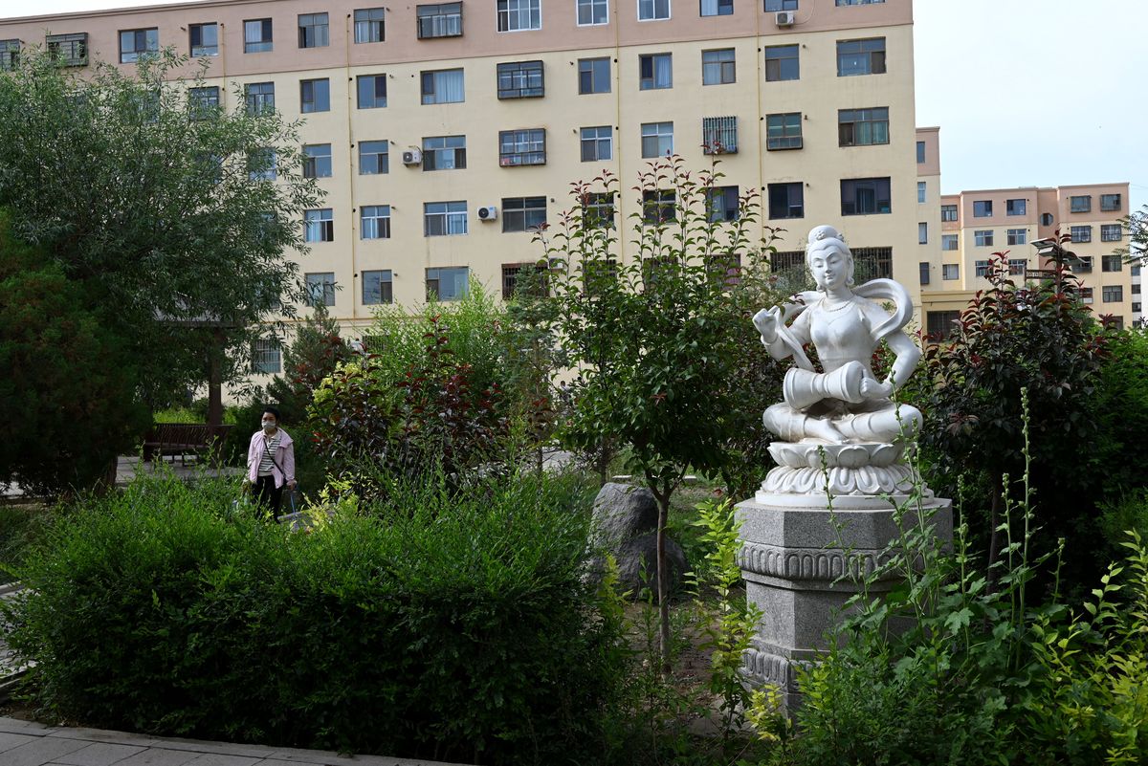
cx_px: 574
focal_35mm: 37
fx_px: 1180
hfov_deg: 51.9
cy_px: 383
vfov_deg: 36.0
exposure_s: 1/200
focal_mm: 37
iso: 100
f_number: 7.1
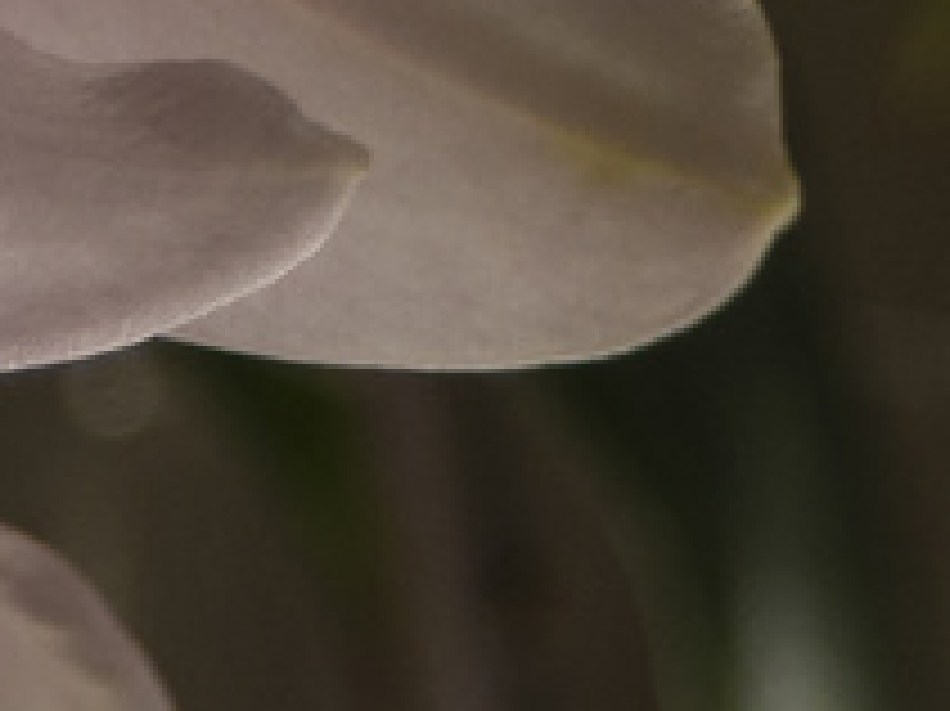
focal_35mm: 342
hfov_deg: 5.7
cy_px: -477
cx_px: -995
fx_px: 9380
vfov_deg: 4.3
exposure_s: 1/50
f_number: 4.7
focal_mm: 25
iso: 200
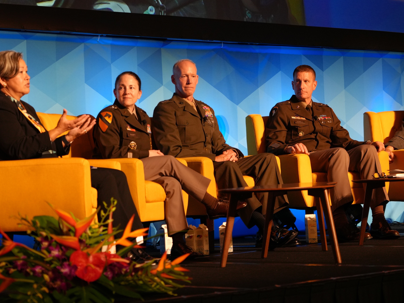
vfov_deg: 14.8
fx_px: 1167
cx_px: 229
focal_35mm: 100
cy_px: 121
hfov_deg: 19.6
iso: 1600
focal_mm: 74
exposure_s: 1/160
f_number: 4
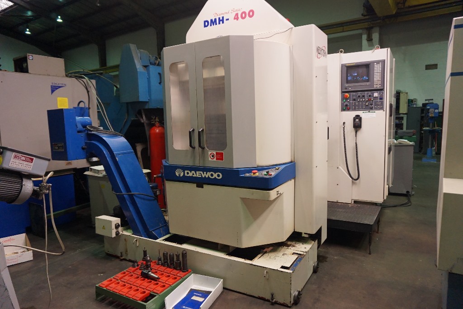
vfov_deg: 53.1
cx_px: 232
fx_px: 309
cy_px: 154
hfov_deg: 73.7
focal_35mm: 24
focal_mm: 16
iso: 1600
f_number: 4
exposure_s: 1/160
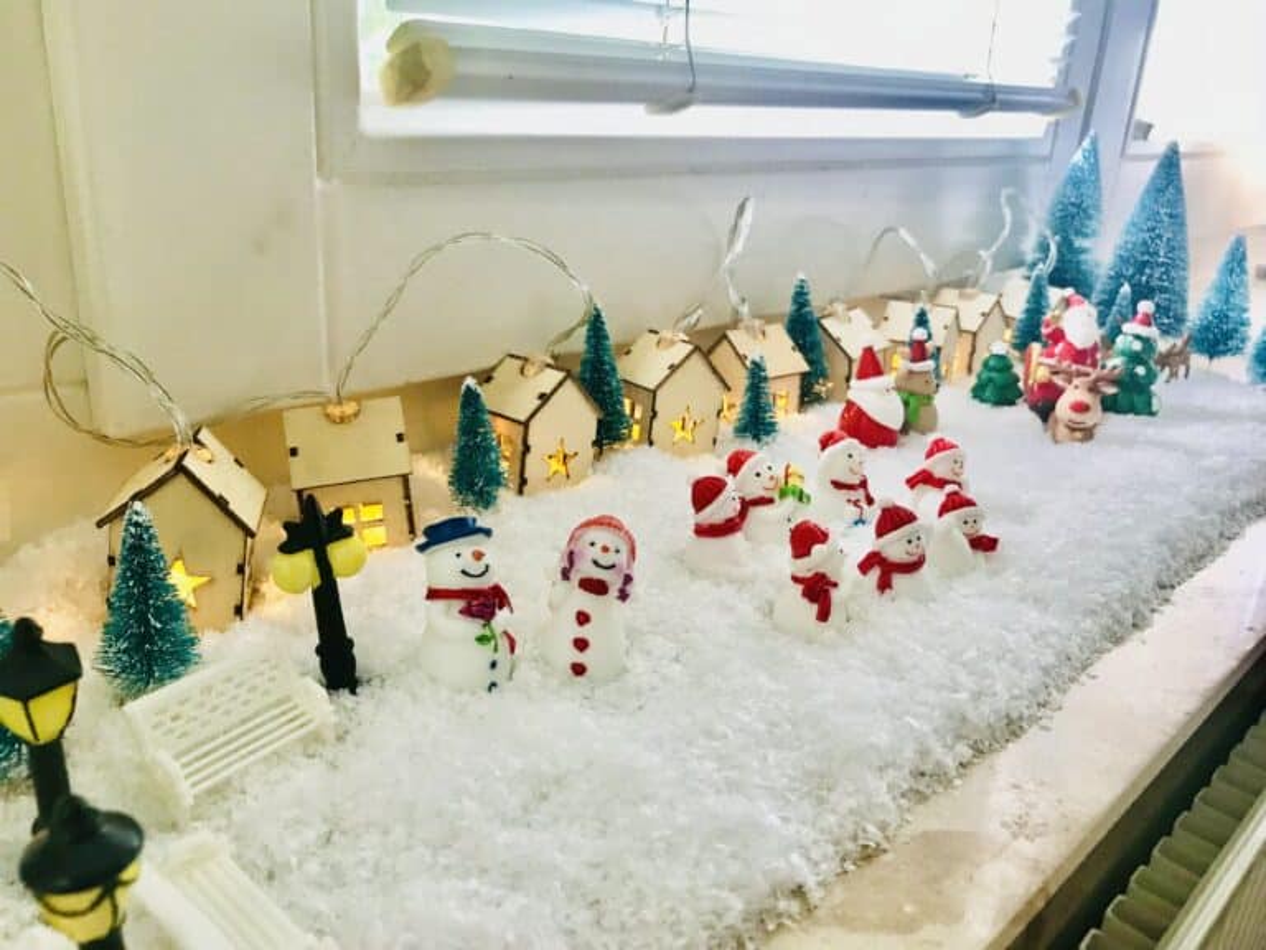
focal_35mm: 28
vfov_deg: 49.7
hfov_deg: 63.4
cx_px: 633
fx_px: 1024
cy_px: 475
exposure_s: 1/33
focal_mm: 3.99
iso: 32
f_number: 1.8
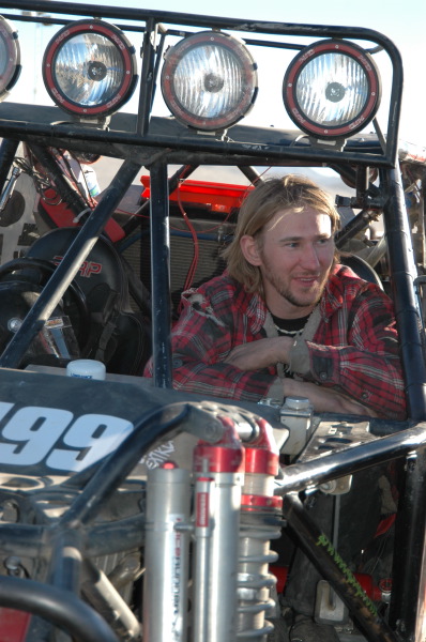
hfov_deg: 13.8
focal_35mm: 99
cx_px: 213
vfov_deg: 20.6
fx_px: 1763
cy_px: 321
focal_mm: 66
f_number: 5.3
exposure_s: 1/320
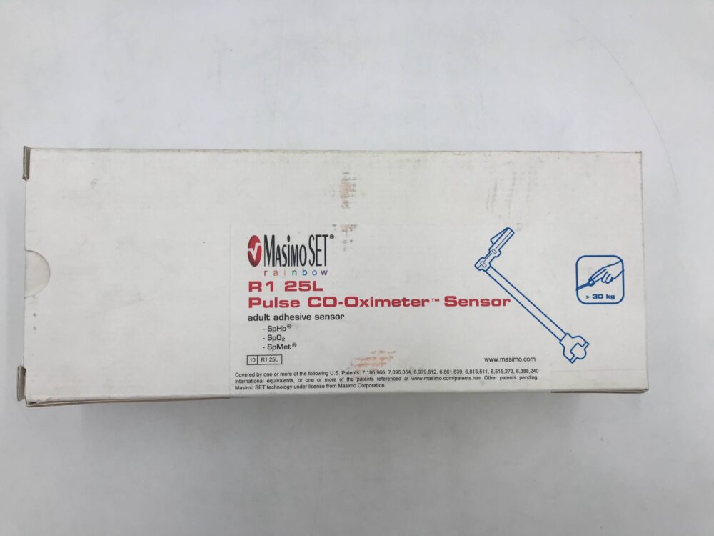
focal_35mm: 28
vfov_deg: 49.7
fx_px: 578
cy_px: 268
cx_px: 357
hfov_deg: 63.4
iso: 20
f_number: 1.8
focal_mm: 3.99
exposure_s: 1/120
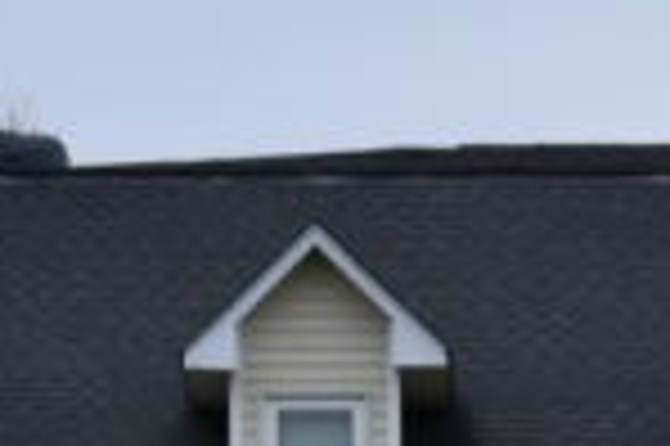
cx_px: 832
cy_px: 867
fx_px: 13422
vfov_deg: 1.9
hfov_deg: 2.9
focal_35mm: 722
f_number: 5.6
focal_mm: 70
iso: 200
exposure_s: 1/500
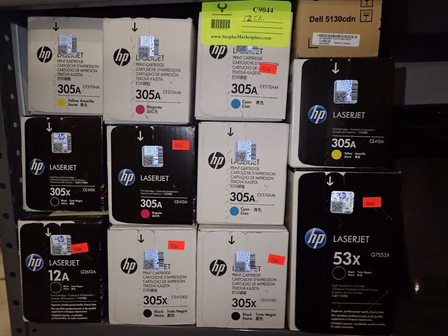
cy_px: 168
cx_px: 218
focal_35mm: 26
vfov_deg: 53.1
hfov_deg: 67.3
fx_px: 336
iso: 640
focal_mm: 4.5
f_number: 2.8
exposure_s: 1/30
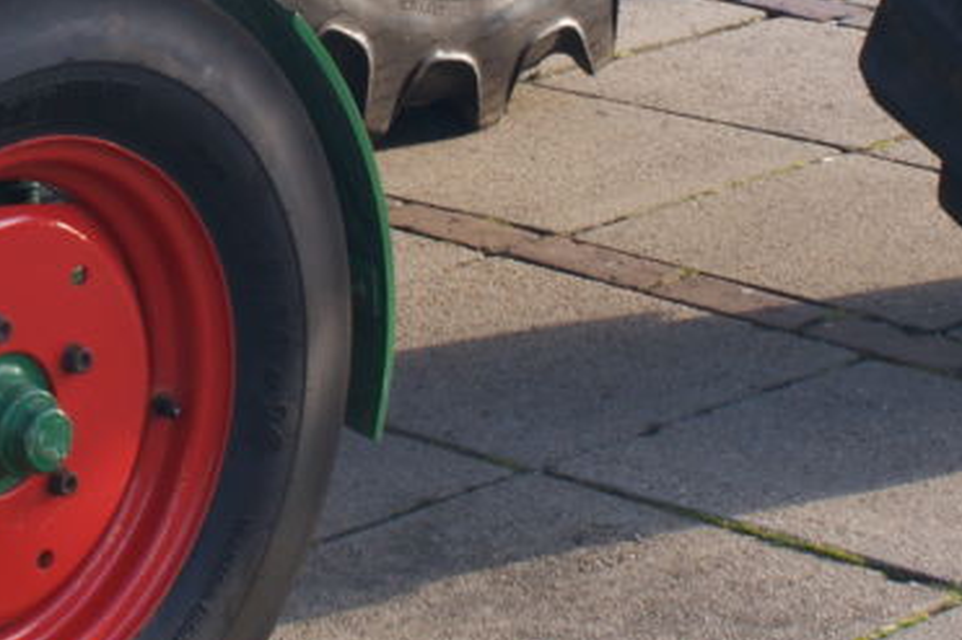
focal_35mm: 181
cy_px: -325
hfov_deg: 11.3
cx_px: 57
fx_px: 4834
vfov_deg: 7.4
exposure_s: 1/60
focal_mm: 28
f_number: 5.6
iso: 100
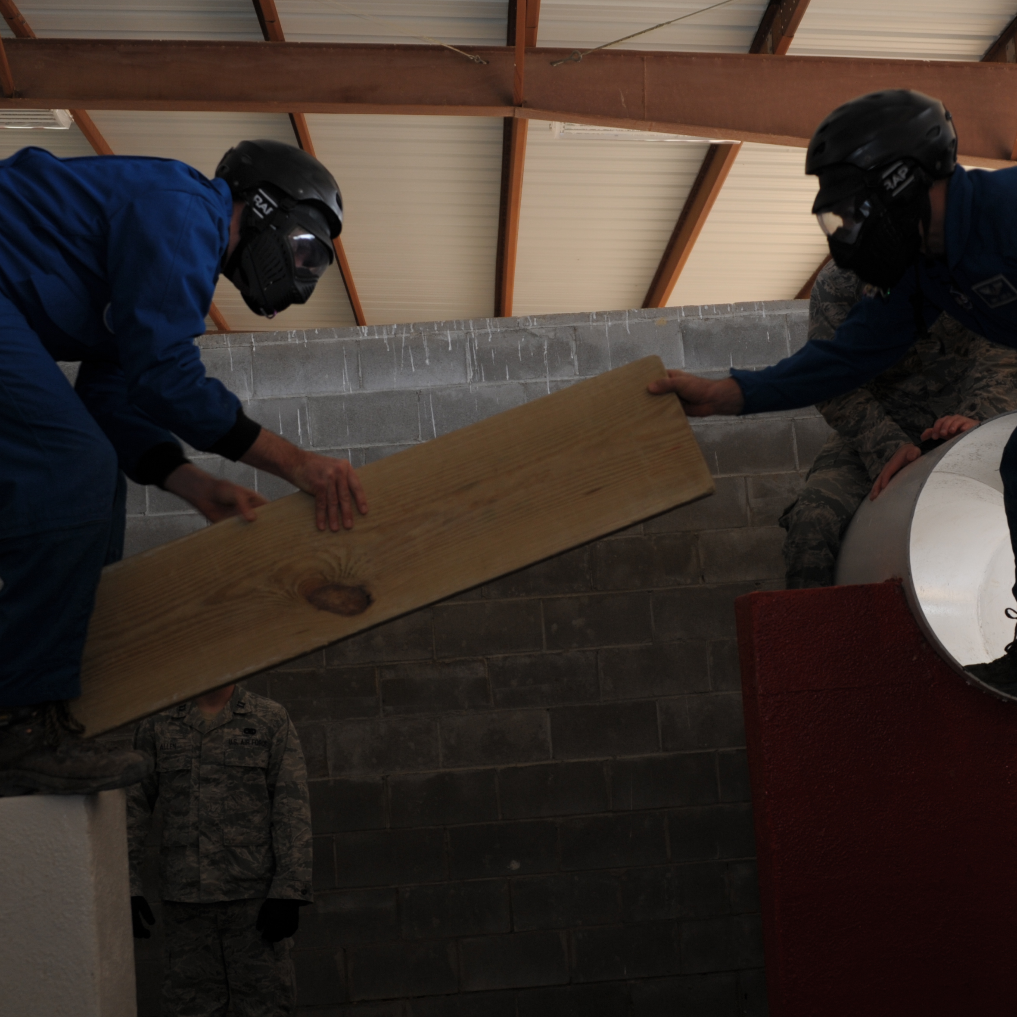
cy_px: 511
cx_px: 557
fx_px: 1629
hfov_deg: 34.7
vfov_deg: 34.7
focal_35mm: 49
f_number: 3.5
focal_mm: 32
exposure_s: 1/80
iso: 400
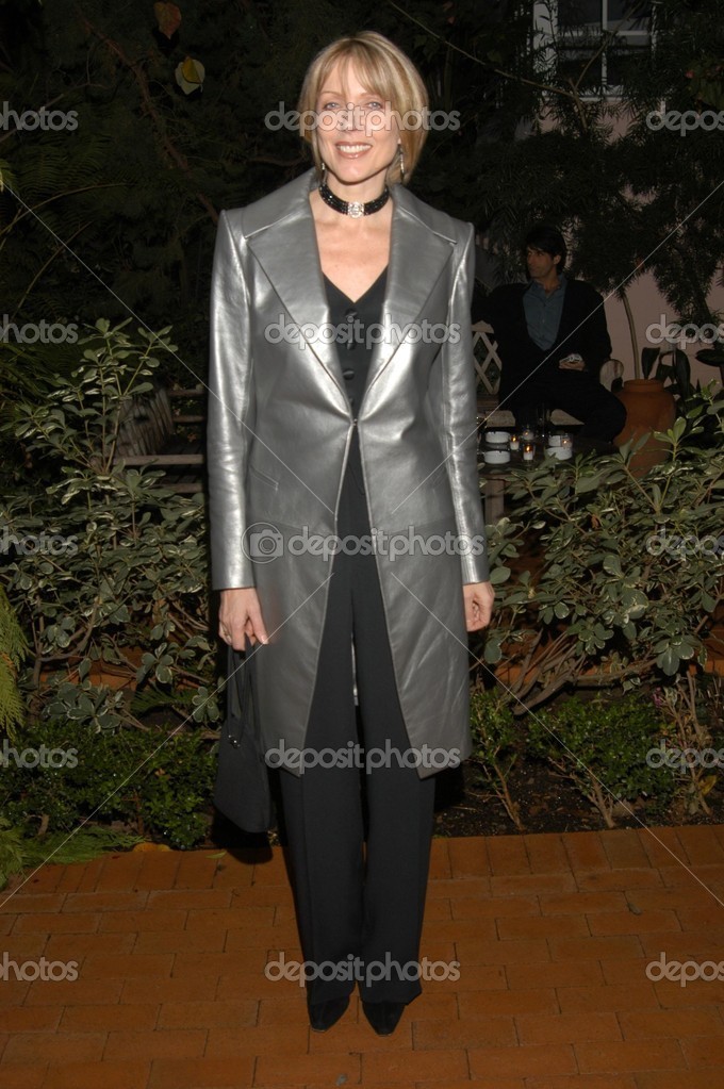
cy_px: 544
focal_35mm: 42
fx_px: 1269
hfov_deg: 31.8
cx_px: 362
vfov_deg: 46.4
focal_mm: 28
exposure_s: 1/160
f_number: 5.6
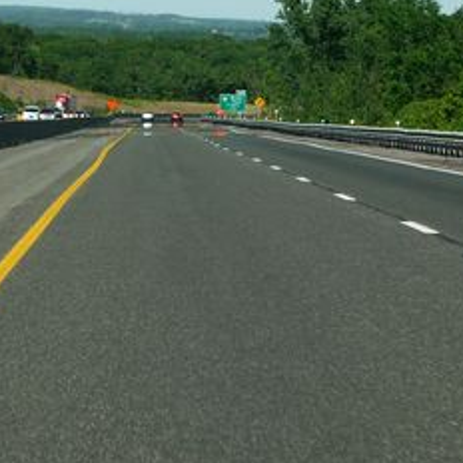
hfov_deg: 7.5
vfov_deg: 7.5
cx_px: 100
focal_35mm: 232
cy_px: 84
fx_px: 3511
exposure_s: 1/320
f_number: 9
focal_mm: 40
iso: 100
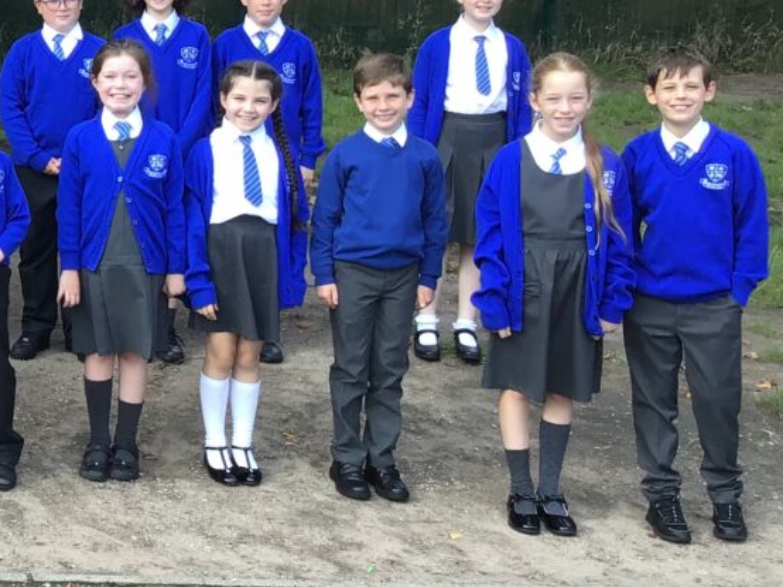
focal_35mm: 86
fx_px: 1944
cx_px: -266
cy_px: 202
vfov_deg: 17.1
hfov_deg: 20.6
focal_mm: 3.3
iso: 25
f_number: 2.4
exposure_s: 1/165
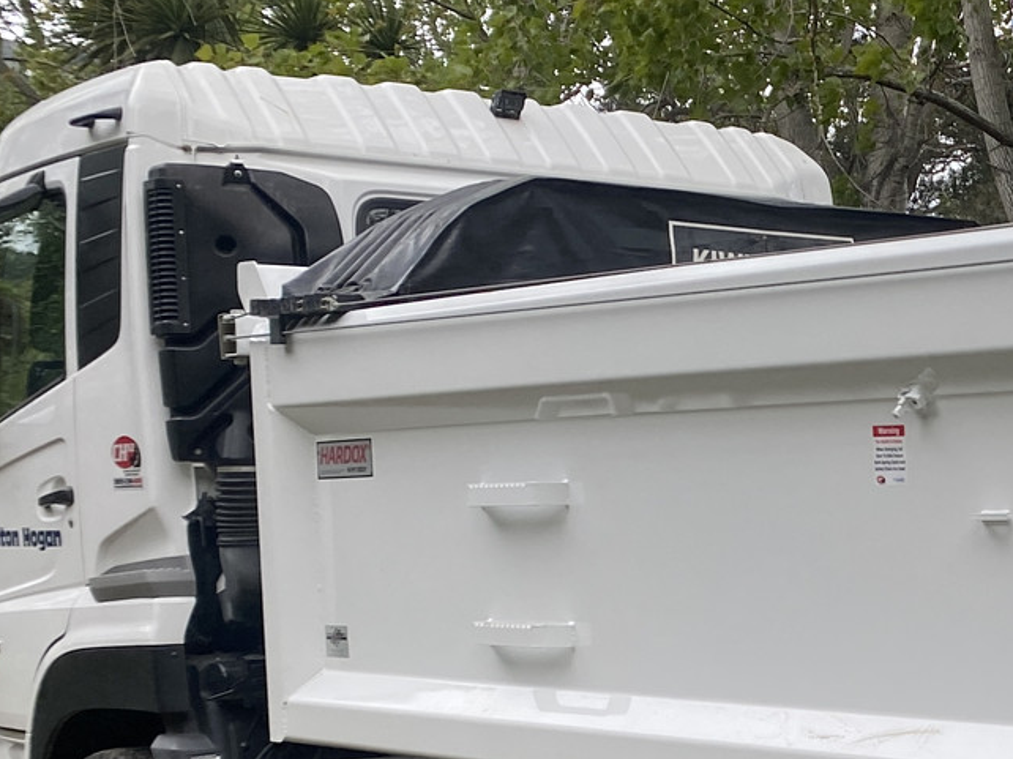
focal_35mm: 81
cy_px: 745
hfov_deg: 21.8
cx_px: 1310
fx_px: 2369
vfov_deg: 17.8
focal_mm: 4.25
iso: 32
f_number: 1.8
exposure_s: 1/560
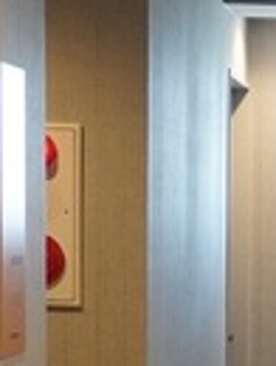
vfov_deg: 11.0
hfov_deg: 7.9
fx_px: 1879
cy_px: 412
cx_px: 622
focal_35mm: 177
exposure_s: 1/160
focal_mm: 25
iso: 3200
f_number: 4.5
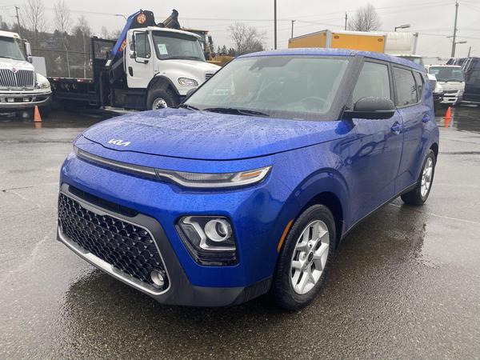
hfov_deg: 67.3
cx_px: 240
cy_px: 180
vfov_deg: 53.1
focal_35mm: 26
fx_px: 361
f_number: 1.8
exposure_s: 1/167
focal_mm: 4.25
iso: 32
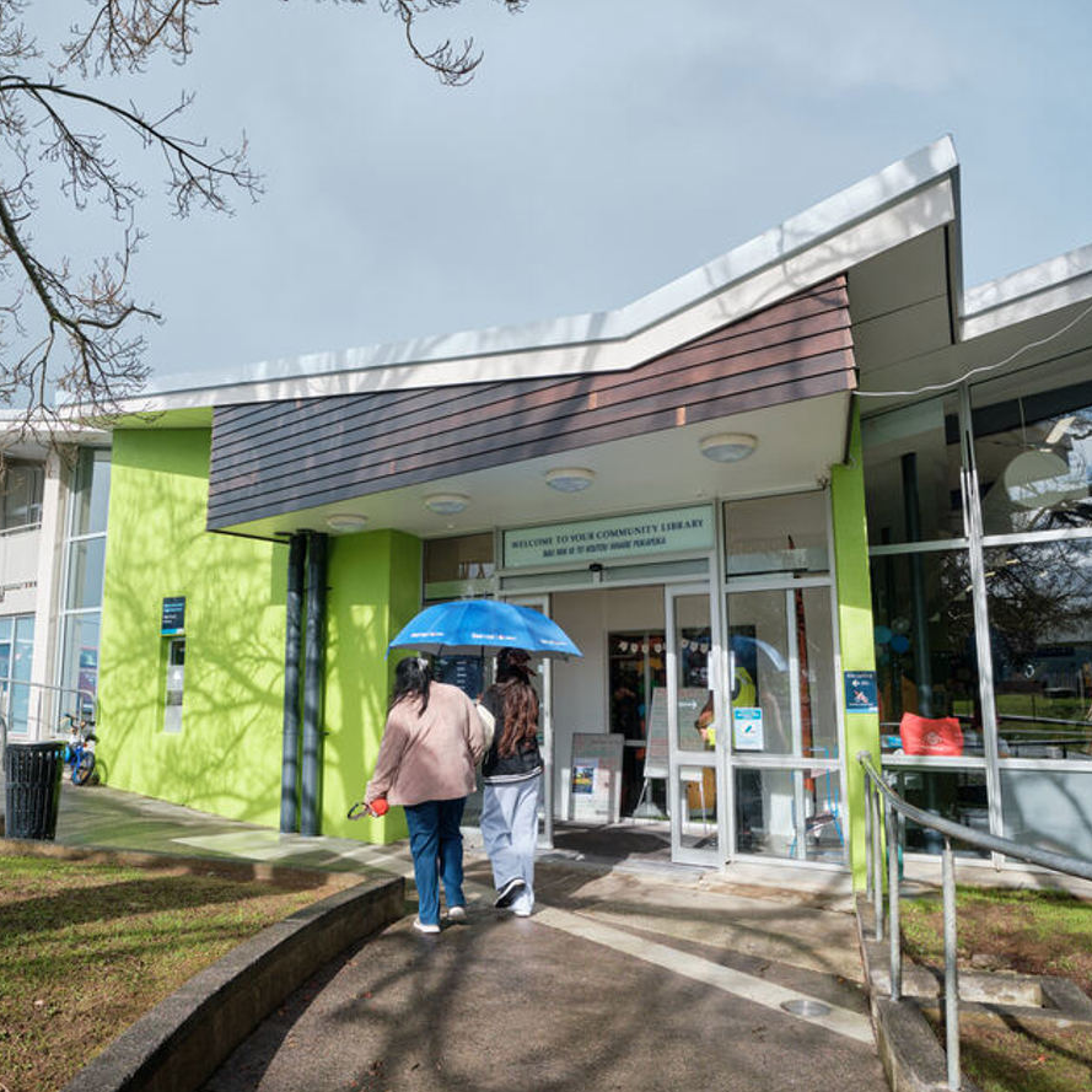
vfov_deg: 60.9
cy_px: 556
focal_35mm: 26
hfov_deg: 60.8
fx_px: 928
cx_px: 486
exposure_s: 1/500
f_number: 4
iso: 160
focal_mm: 13
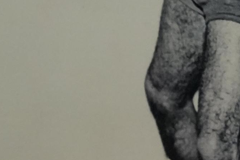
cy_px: 6
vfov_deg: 3.7
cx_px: 696
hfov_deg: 5.3
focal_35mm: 372
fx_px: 2480
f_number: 2.8
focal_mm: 50
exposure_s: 1/160
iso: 3200
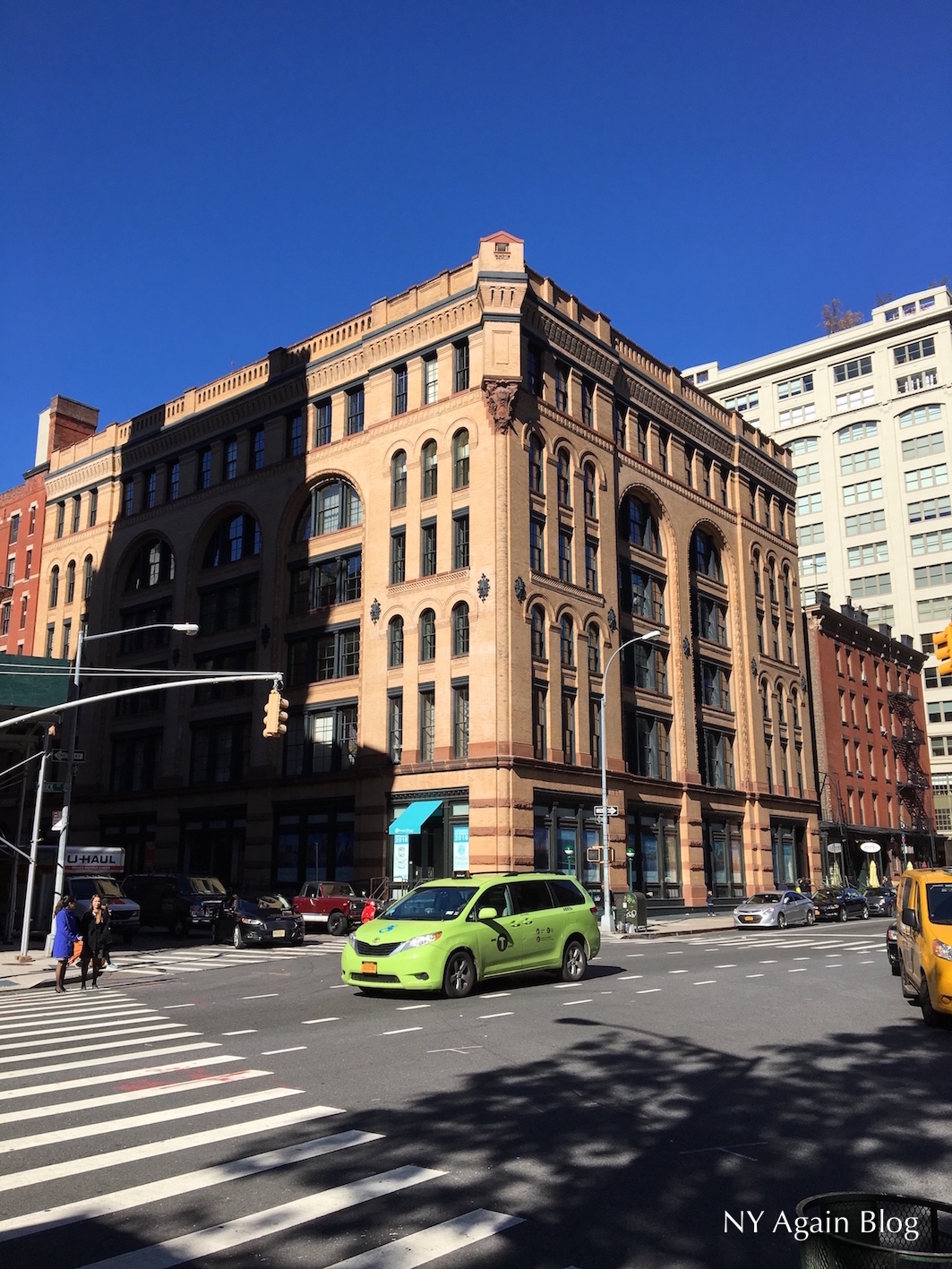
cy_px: 634
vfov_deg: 61.7
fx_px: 1063
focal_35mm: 29
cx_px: 476
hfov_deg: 48.2
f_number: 2.2
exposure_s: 1/1832
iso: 25
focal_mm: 4.15
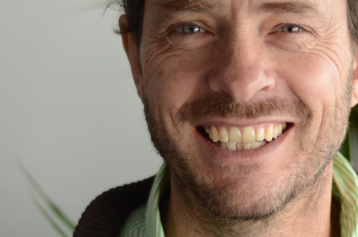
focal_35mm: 173
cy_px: 67
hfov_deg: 11.9
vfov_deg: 7.9
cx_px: 294
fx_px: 1717
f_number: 1.8
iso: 640
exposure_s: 1/500
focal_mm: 50
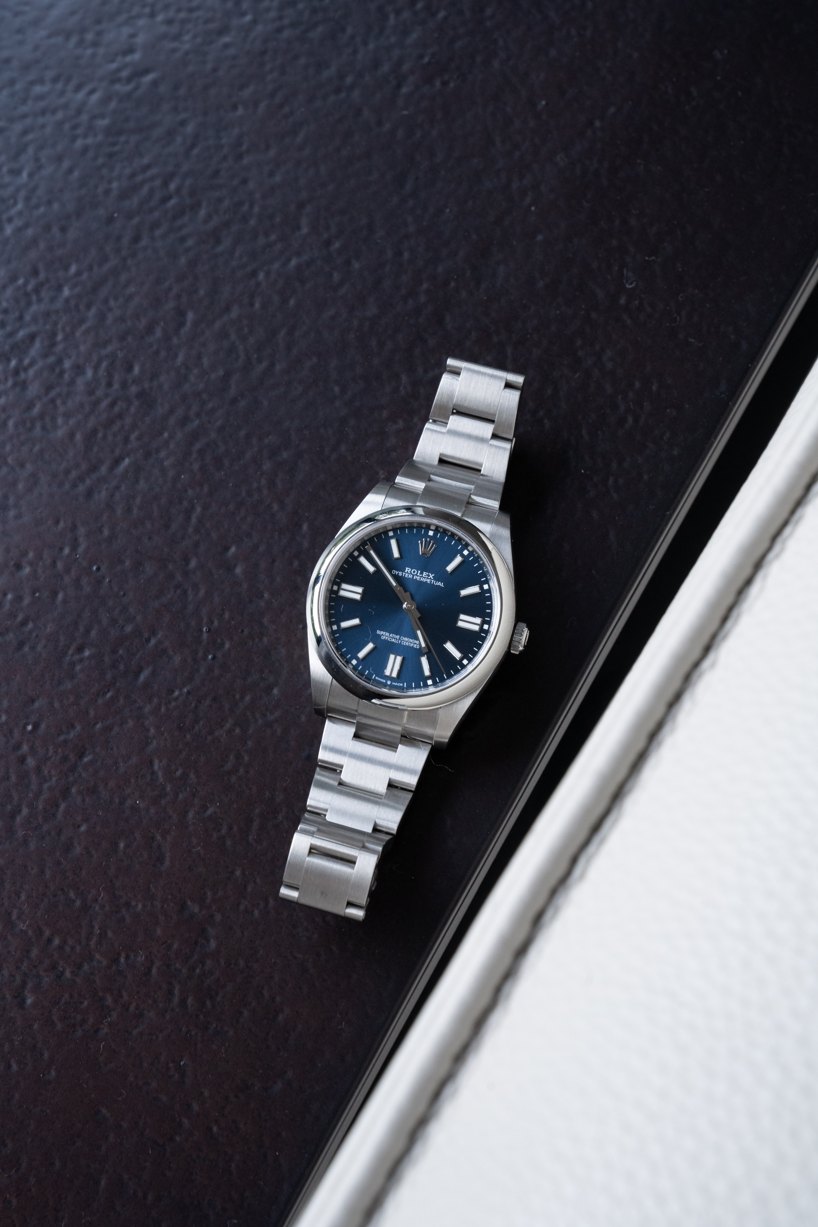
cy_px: 614
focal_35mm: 54
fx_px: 1840
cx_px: 409
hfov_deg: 25.1
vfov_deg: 36.9
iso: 1600
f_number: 11
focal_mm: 54
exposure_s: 1/25
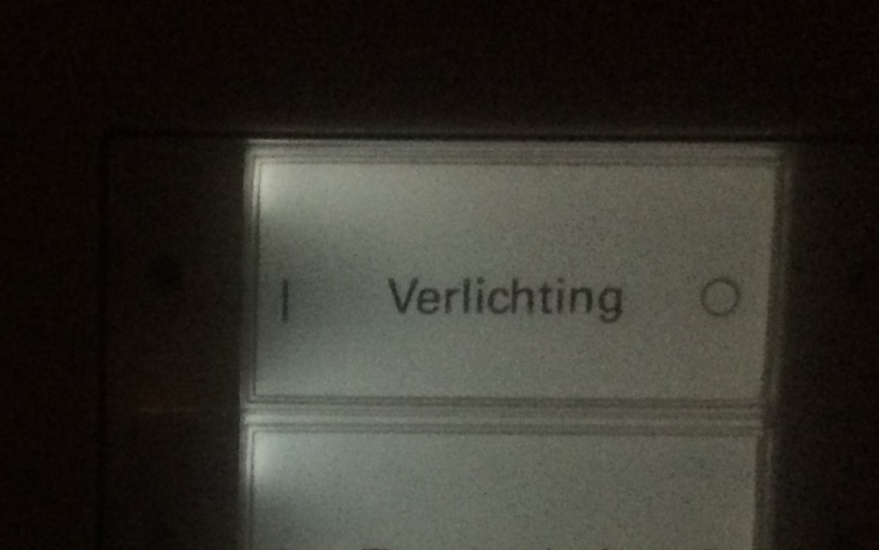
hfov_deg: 23.7
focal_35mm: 85
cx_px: 87
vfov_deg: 15.0
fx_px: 2036
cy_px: 590
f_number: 2.2
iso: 500
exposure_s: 1/17
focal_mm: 4.15
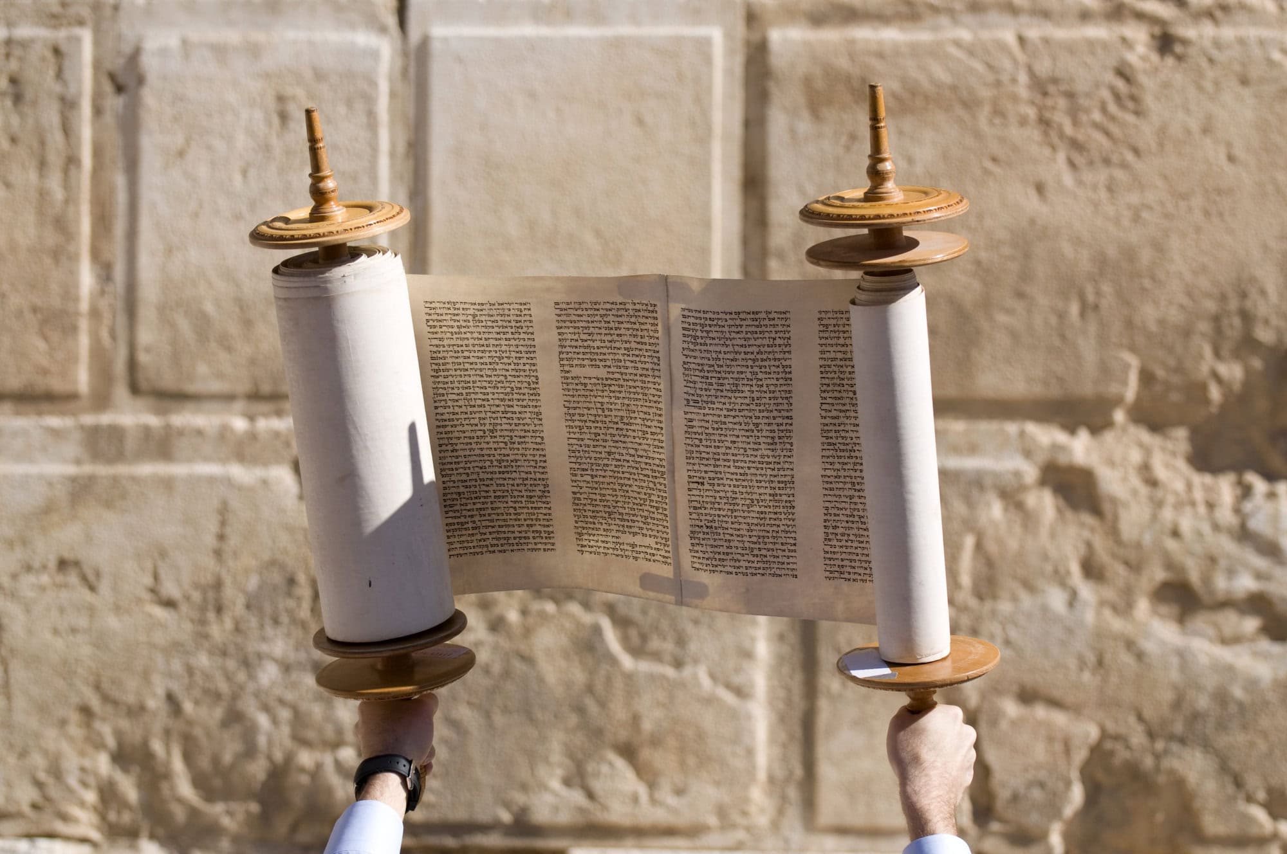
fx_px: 4284
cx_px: 644
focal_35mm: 120
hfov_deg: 17.1
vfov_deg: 11.4
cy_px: 427
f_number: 5.6
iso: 200
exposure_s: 1/1250
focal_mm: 80
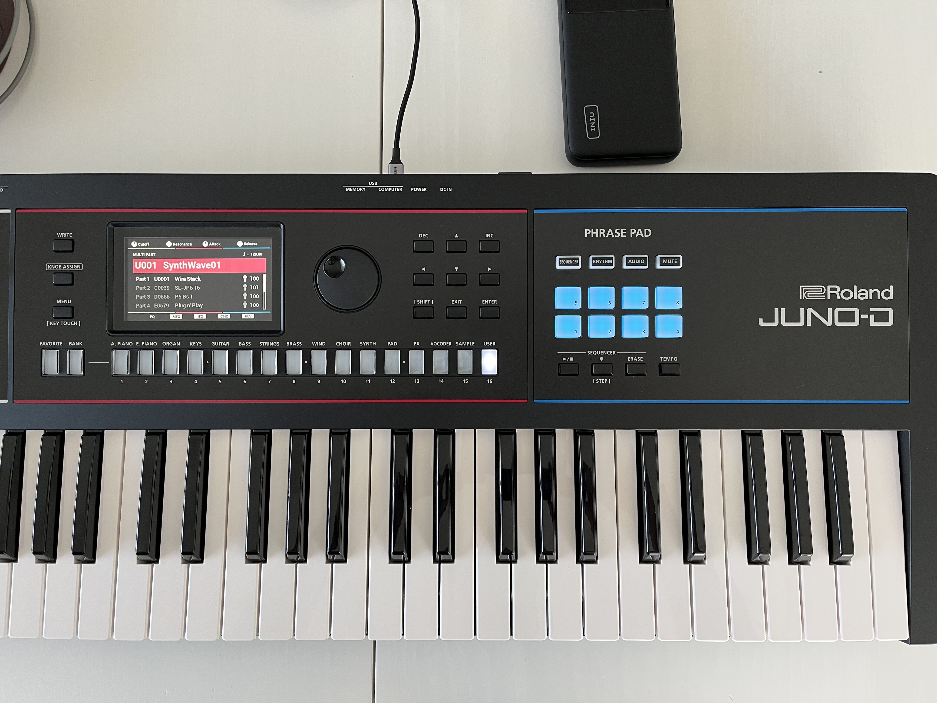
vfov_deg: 53.1
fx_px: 704
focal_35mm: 26
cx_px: 468
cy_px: 352
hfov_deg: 67.3
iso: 125
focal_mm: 5.1
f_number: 1.6
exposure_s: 1/74
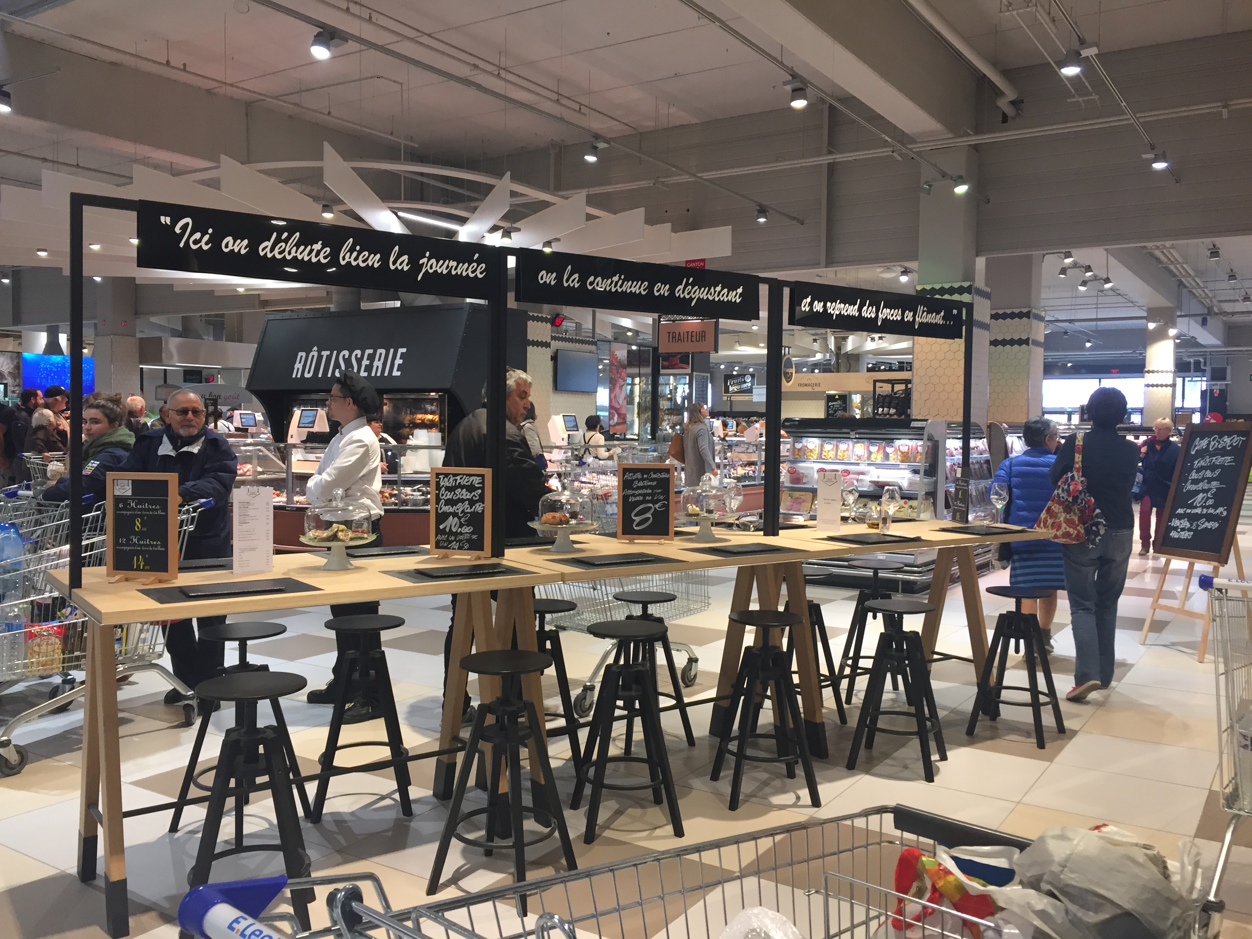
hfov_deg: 61.7
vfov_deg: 48.2
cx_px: 626
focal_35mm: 29
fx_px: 1049
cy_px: 470
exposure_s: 1/33
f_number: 2.2
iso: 50
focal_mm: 4.15
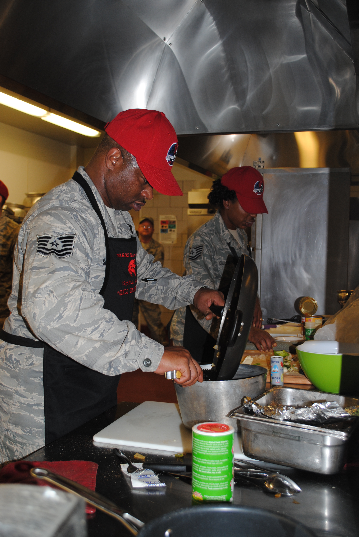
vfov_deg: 49.5
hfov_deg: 34.3
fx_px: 582
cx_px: 180
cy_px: 268
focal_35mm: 39
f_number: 4.2
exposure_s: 1/60
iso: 200
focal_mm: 26
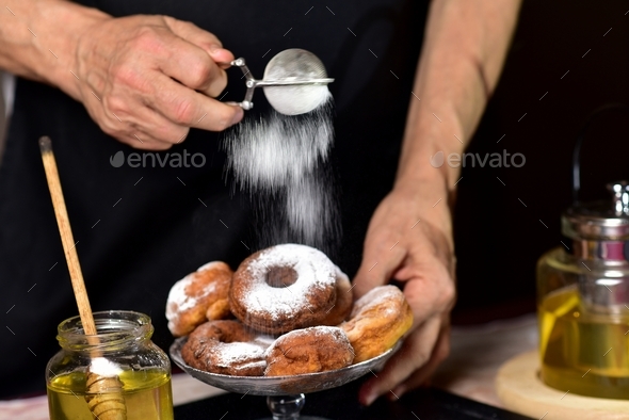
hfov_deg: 23.9
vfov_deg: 16.1
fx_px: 1486
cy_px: 210
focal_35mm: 85
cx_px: 314
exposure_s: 1/60
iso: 320
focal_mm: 85
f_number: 2.8
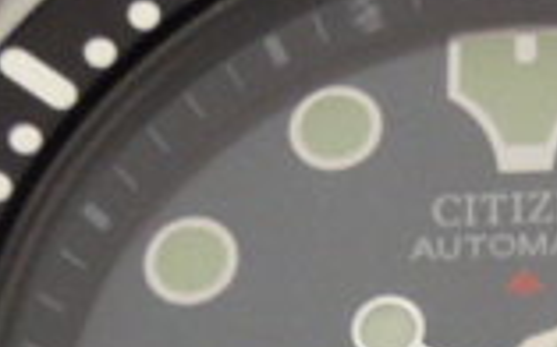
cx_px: 539
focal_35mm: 156
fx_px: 2367
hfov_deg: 13.3
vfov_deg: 8.3
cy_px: 482
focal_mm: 6.53
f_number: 4.1
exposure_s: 1/4
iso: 400
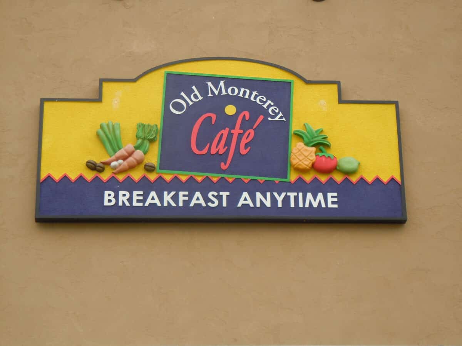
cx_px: 231
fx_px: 1361
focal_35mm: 102
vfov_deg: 14.5
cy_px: 173
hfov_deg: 19.3
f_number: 4.5
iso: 100
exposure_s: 1/250
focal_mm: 18.3
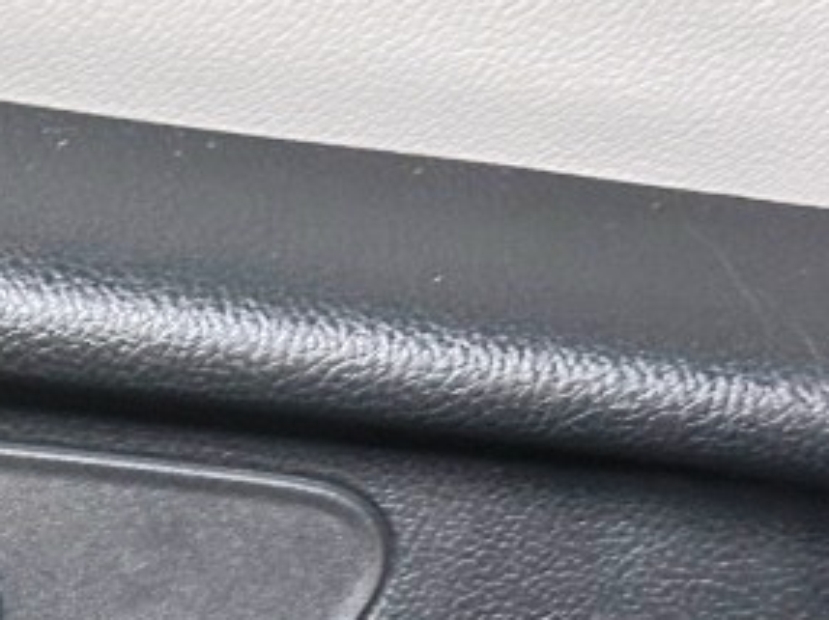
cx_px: -377
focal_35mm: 172
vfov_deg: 8.5
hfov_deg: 11.1
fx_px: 4116
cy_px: 707
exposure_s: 1/30
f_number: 1.78
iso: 500
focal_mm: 6.86
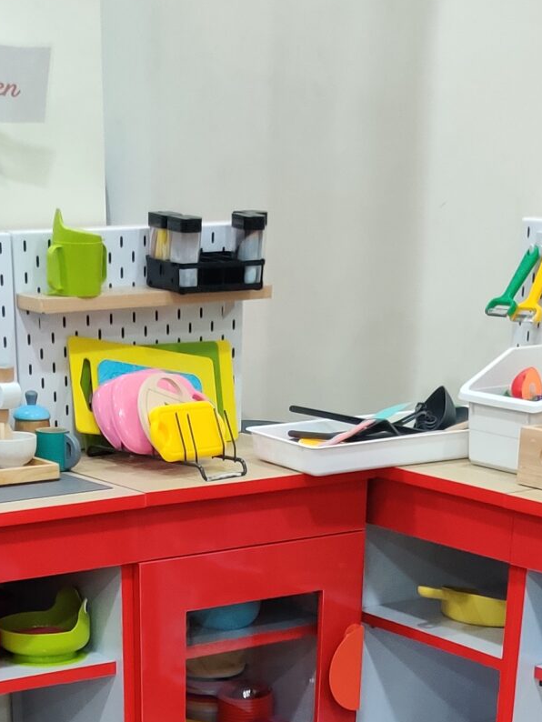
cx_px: 195
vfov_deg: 19.2
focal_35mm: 87
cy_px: 1136
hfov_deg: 17.0
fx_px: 1815
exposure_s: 1/50
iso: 500
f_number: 1.65
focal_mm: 4.75
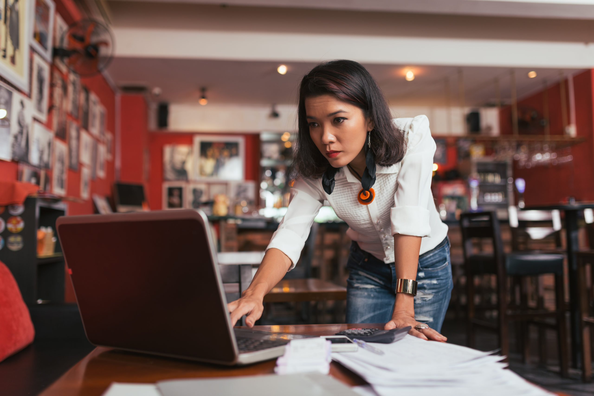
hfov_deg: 54.4
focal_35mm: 35
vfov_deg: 37.9
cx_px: 297
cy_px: 198
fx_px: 578
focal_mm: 35
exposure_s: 1/160
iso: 200
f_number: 2
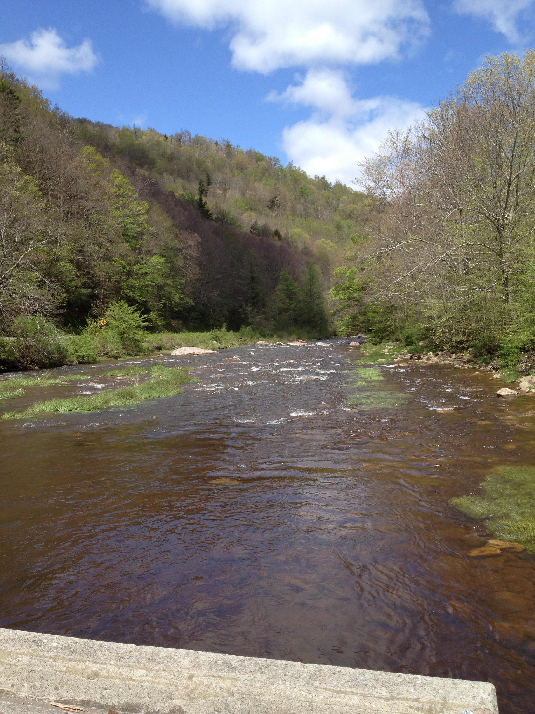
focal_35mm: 35
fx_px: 721
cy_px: 357
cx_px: 268
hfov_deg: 40.7
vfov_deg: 52.6
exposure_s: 1/1284
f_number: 2.4
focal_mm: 4.28
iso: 50
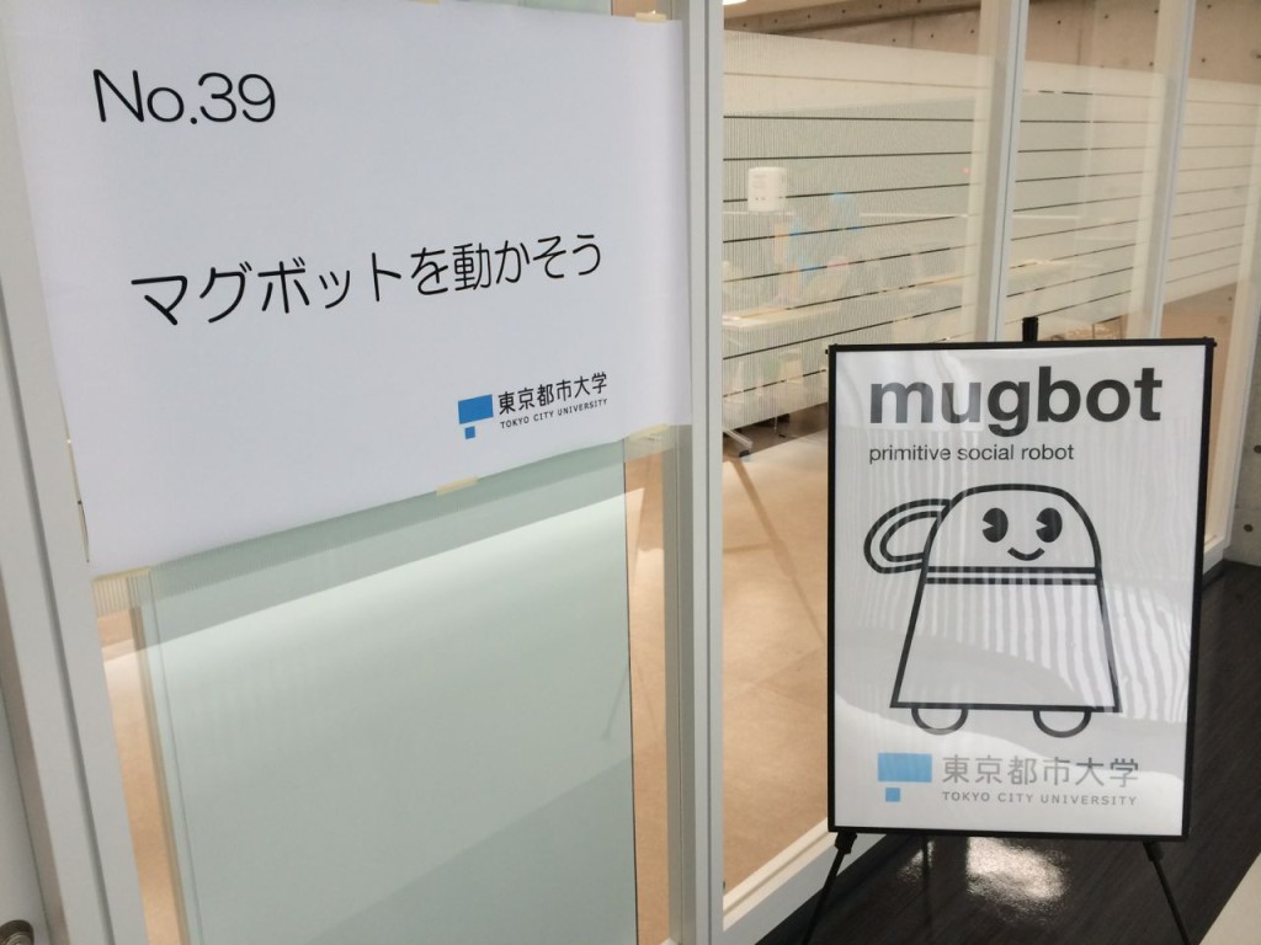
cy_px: 472
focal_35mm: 30
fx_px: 1093
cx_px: 630
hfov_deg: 60.0
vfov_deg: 46.8
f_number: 2.2
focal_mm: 4.12
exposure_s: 1/40
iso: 40
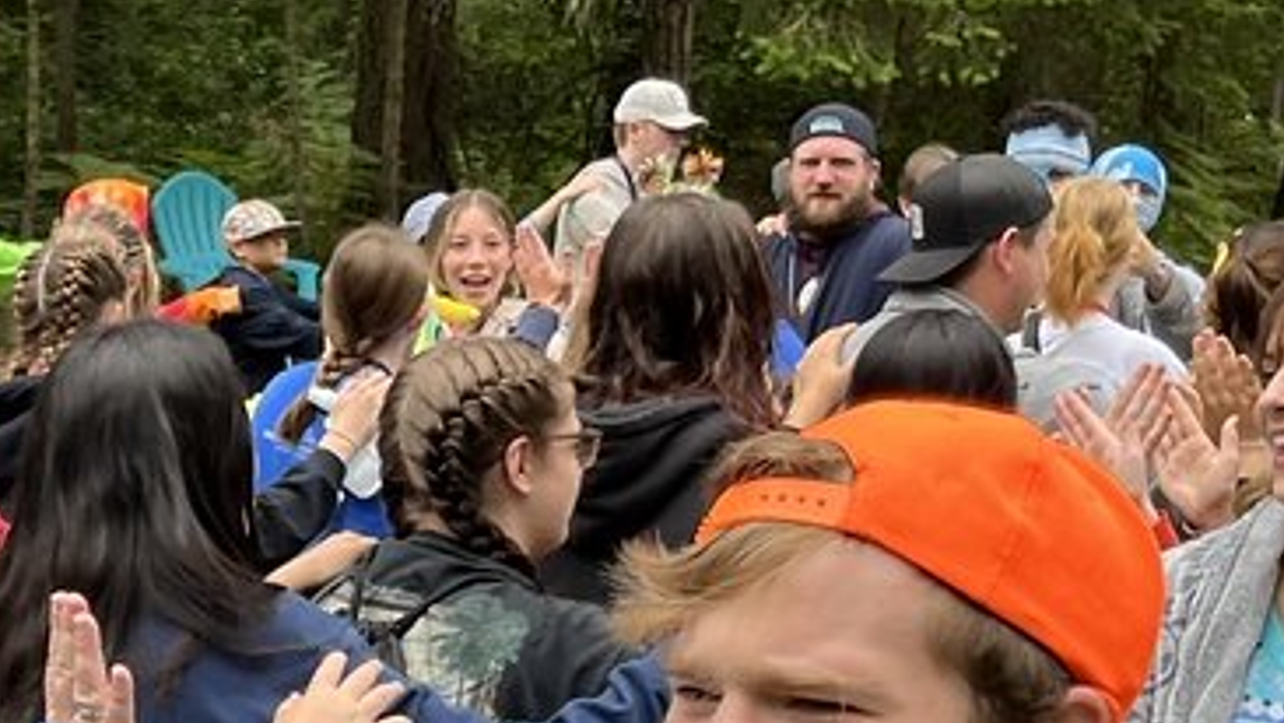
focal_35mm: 99
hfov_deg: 20.9
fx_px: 3371
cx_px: 14
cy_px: 586
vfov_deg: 12.2
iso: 40
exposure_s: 1/153
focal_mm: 5.1
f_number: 1.6
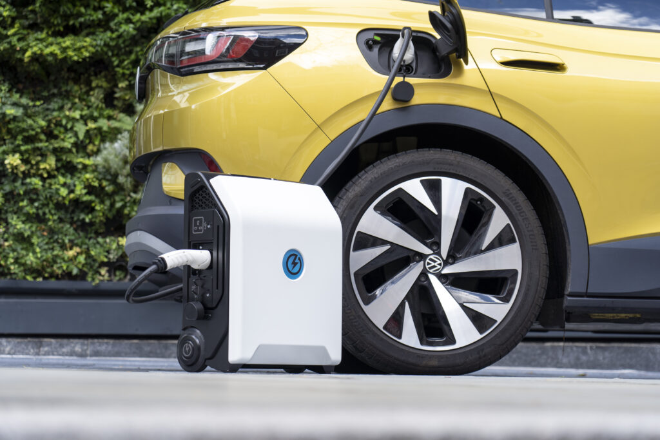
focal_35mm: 105
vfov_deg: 13.0
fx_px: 1925
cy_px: 220
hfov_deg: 19.5
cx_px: 330
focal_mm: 105
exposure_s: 1/15
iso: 100
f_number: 5
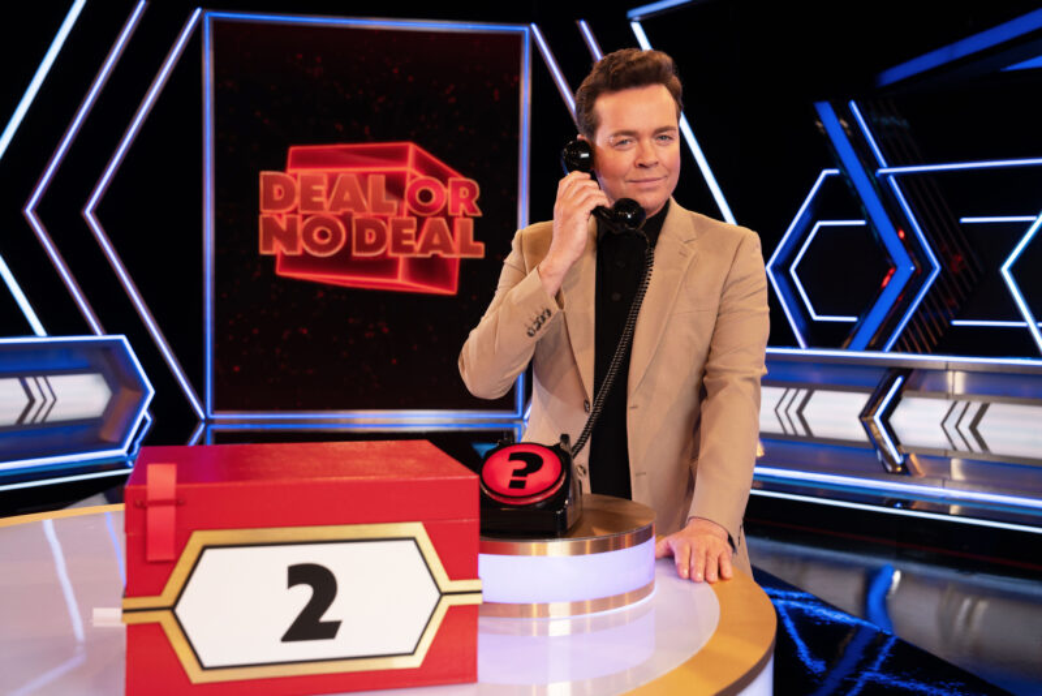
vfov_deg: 31.9
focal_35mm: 42
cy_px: 348
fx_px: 1216
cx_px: 521
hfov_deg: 46.4
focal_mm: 42
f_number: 5
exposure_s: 1/100
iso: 800
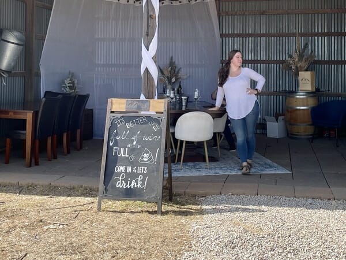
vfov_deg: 53.1
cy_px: 130
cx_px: 173
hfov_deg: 67.3
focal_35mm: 26
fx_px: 260
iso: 32
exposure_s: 1/1916
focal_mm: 4.2
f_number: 1.6
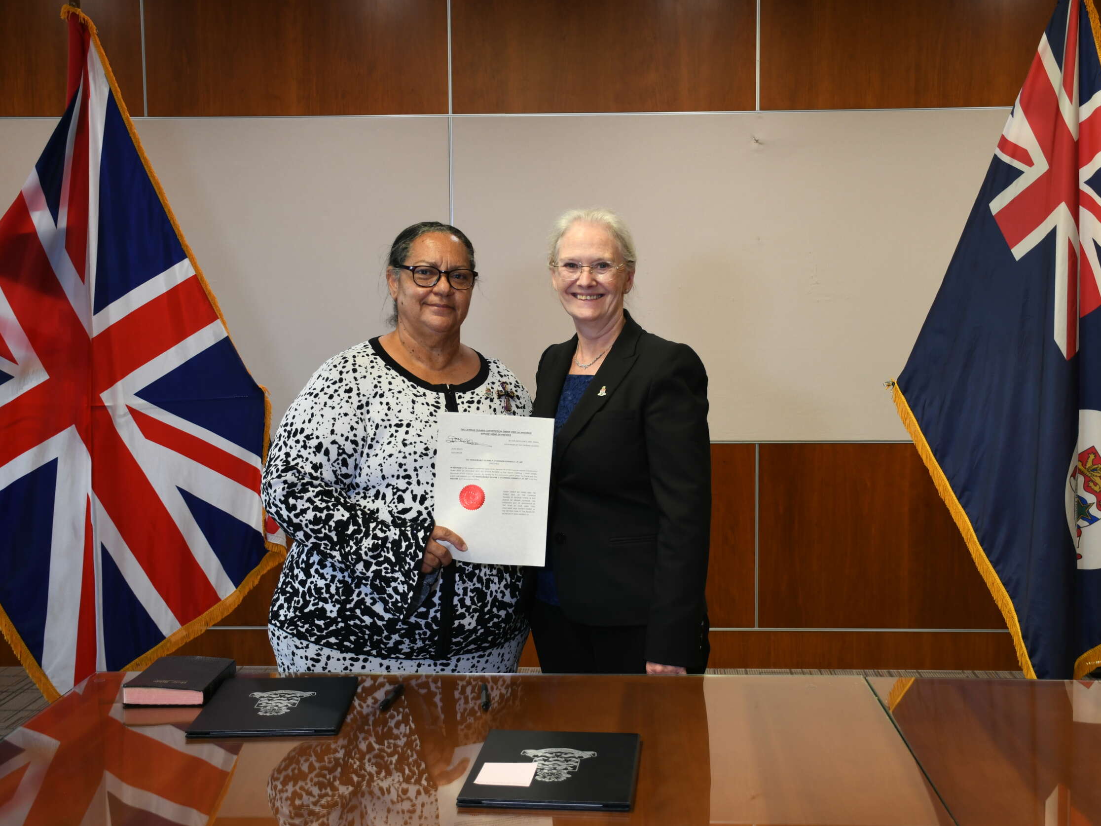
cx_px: 568
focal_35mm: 43
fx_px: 1368
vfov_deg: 33.6
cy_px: 412
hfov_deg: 43.8
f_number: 3.8
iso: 400
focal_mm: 26
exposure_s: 1/40
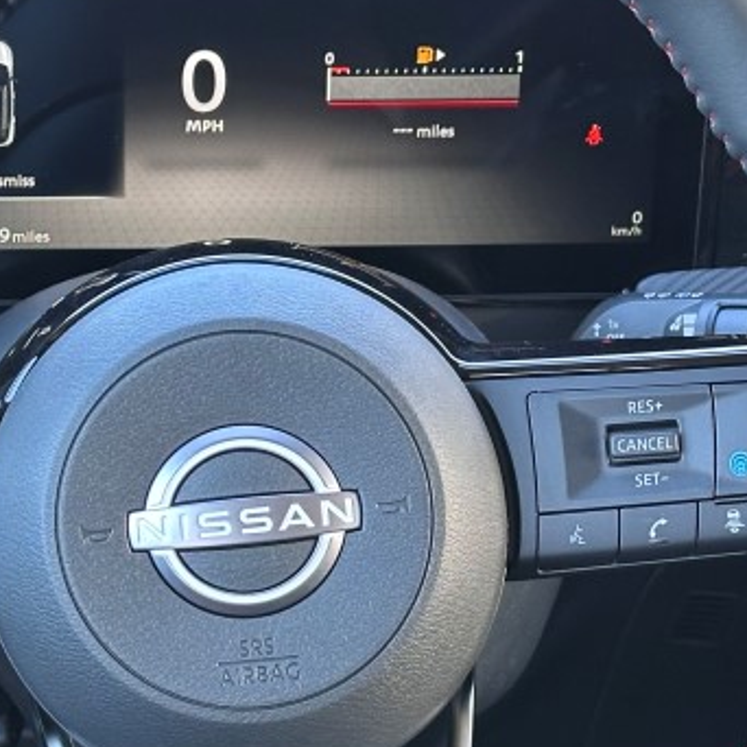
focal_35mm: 127
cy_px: 428
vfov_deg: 13.7
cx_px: 262
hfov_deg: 13.7
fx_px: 3101
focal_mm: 6.86
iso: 125
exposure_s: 1/60
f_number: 1.78
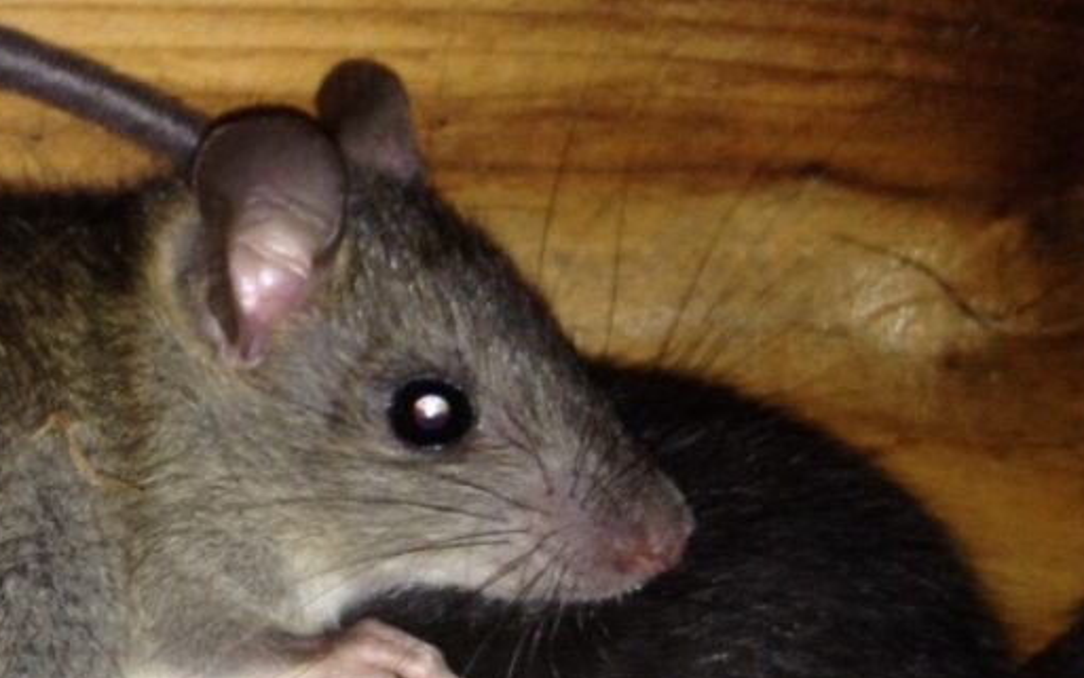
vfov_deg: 11.8
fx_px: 3280
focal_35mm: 111
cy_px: 336
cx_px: -505
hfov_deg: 17.1
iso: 50
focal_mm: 4.28
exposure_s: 1/37
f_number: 2.4
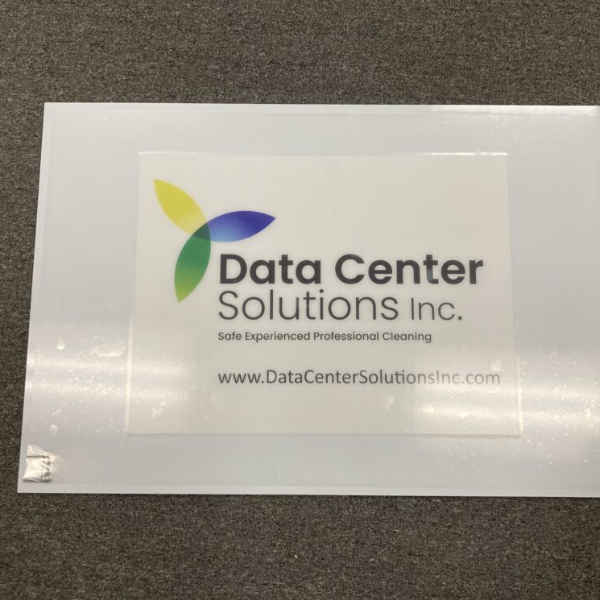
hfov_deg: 48.4
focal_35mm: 34
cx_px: 313
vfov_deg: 48.5
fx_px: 667
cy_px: 300
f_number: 1.8
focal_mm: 3.99
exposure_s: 1/60
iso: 50
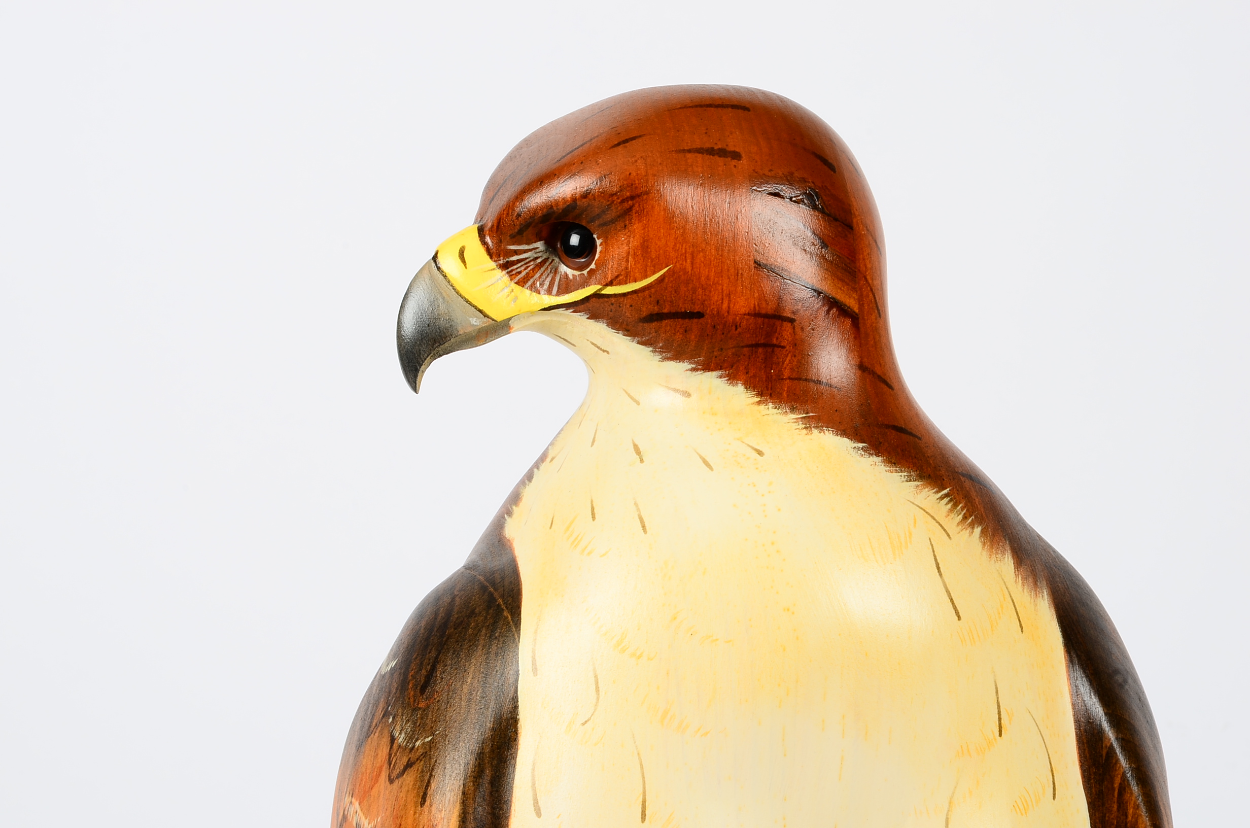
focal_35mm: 158
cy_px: 414
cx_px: 625
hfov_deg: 13.1
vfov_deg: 8.7
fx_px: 5457
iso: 100
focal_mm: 105
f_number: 16
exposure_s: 1/160
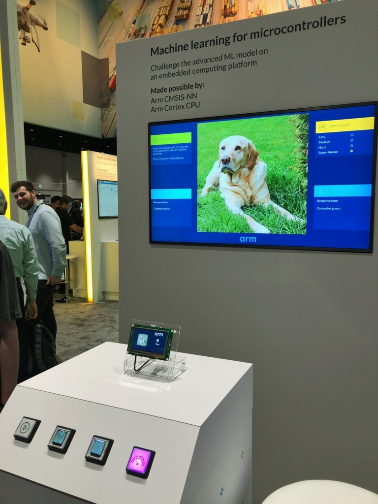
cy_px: 252
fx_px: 408
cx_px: 189
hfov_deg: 49.7
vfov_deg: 63.4
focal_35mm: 28
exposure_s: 1/30
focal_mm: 3.99
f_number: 1.8
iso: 20
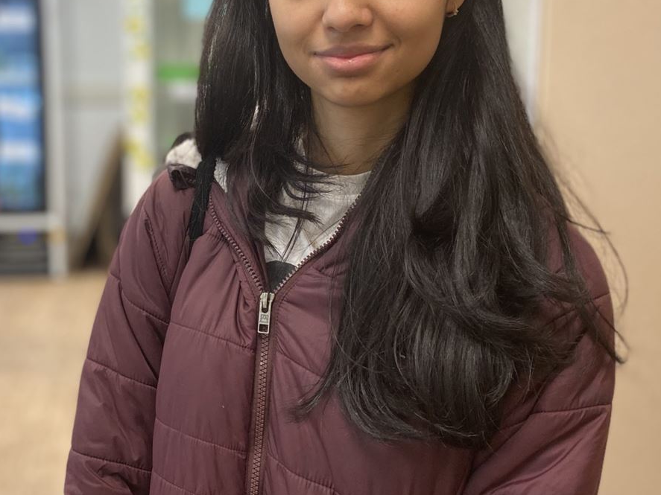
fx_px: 802
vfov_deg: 33.7
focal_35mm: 42
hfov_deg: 44.8
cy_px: 129
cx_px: 305
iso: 125
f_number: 1.8
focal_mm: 4.25
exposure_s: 1/60
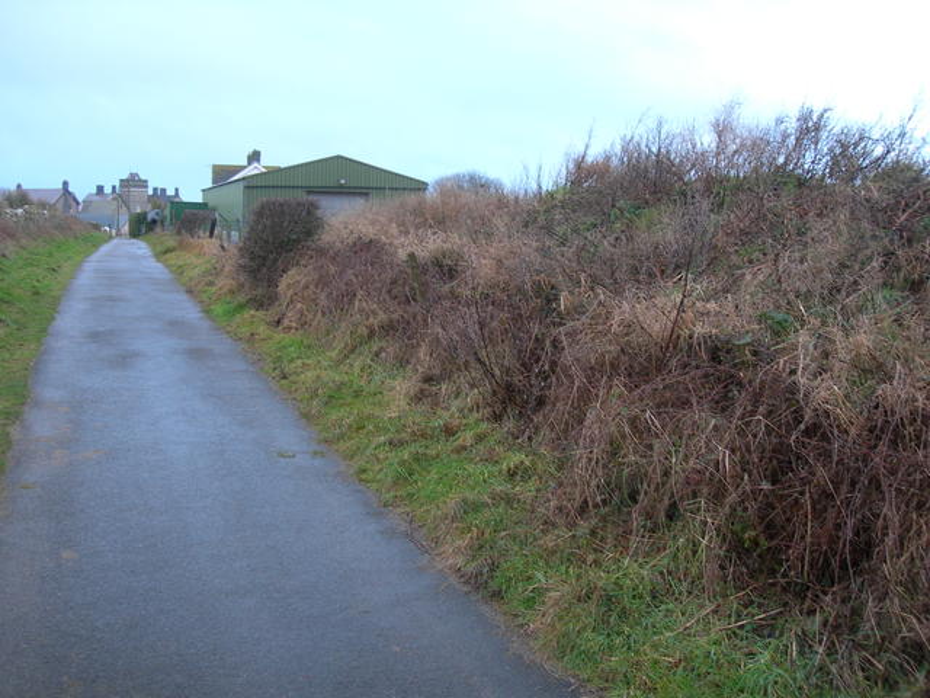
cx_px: 465
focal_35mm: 38
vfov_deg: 37.7
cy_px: 349
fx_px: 1021
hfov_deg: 49.0
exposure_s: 1/37.7
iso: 50
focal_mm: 7.8
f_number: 2.8
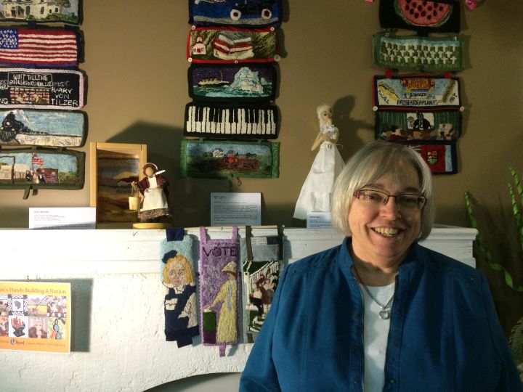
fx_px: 438
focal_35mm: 29
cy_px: 196
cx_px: 262
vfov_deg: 48.2
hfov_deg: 61.7
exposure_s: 1/30
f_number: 2.2
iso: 200
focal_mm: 4.15
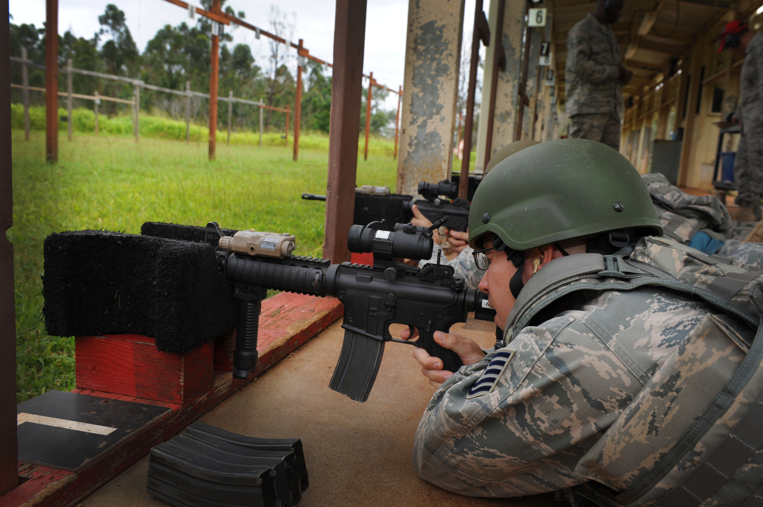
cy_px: 254
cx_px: 382
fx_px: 678
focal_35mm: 32
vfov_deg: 41.1
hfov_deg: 58.7
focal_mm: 32
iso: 200
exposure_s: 1/200
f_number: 9
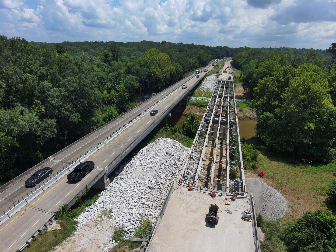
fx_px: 204
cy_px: 126
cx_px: 168
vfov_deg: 63.4
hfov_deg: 79.0
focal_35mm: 21
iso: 101
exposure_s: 1/1711
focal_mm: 3.7
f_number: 2.8
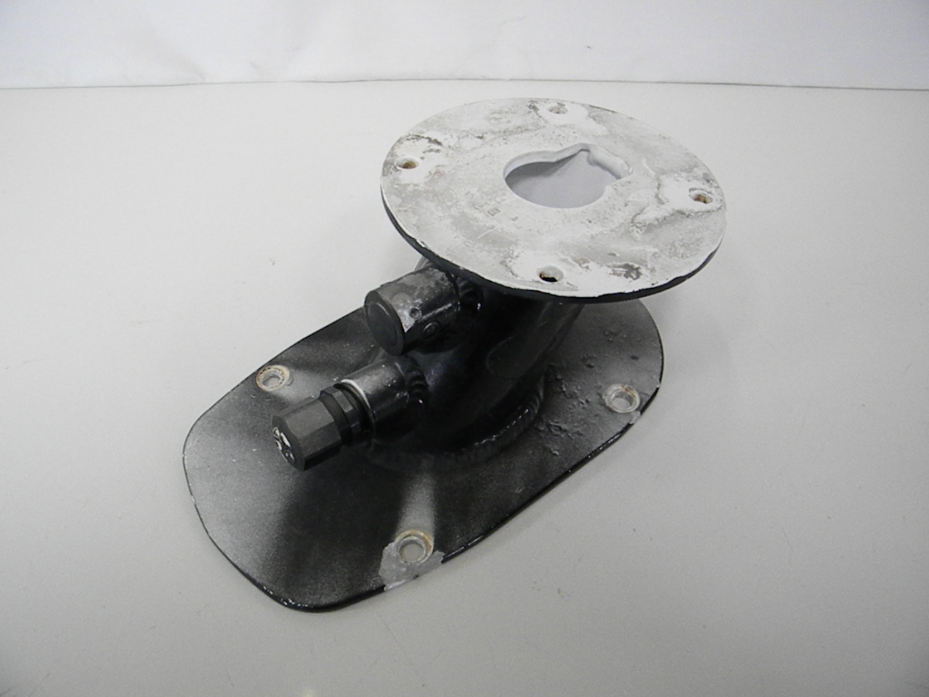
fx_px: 751
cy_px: 348
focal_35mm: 28
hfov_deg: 63.4
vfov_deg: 49.7
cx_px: 464
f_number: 3.5
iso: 720
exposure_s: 1/602
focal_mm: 5
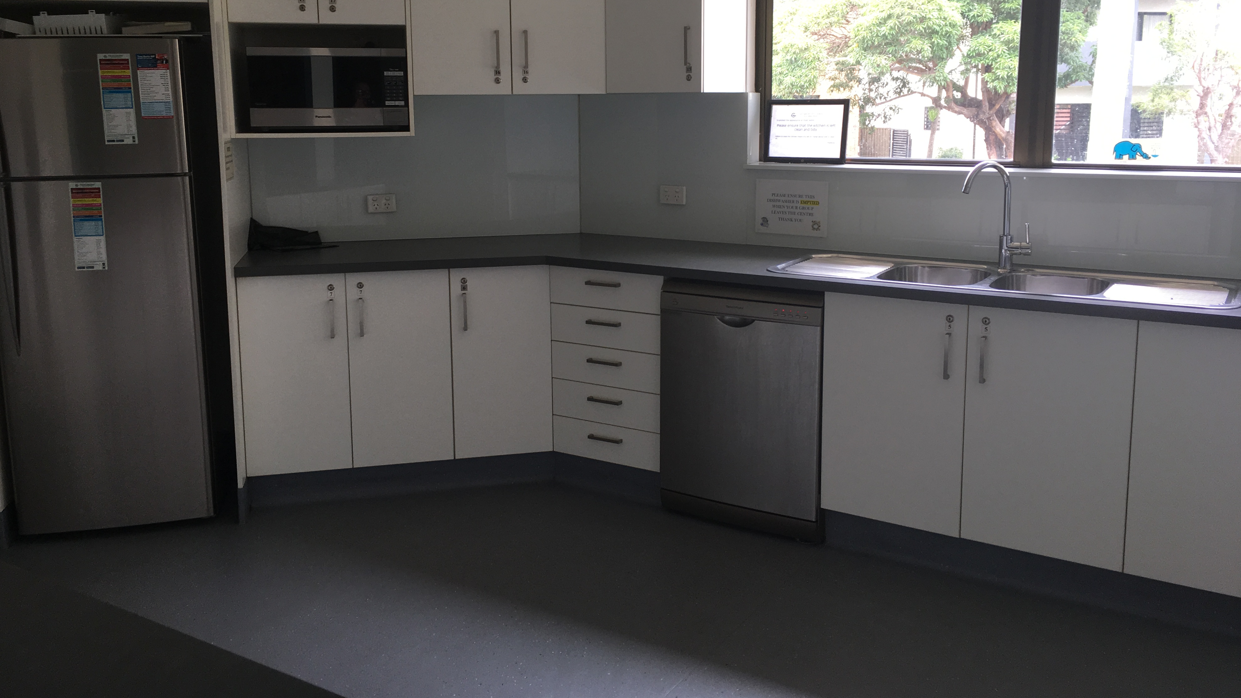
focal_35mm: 32
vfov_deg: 36.4
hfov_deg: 61.0
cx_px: 615
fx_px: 1053
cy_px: 259
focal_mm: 4.15
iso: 25
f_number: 2.2
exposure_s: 1/50
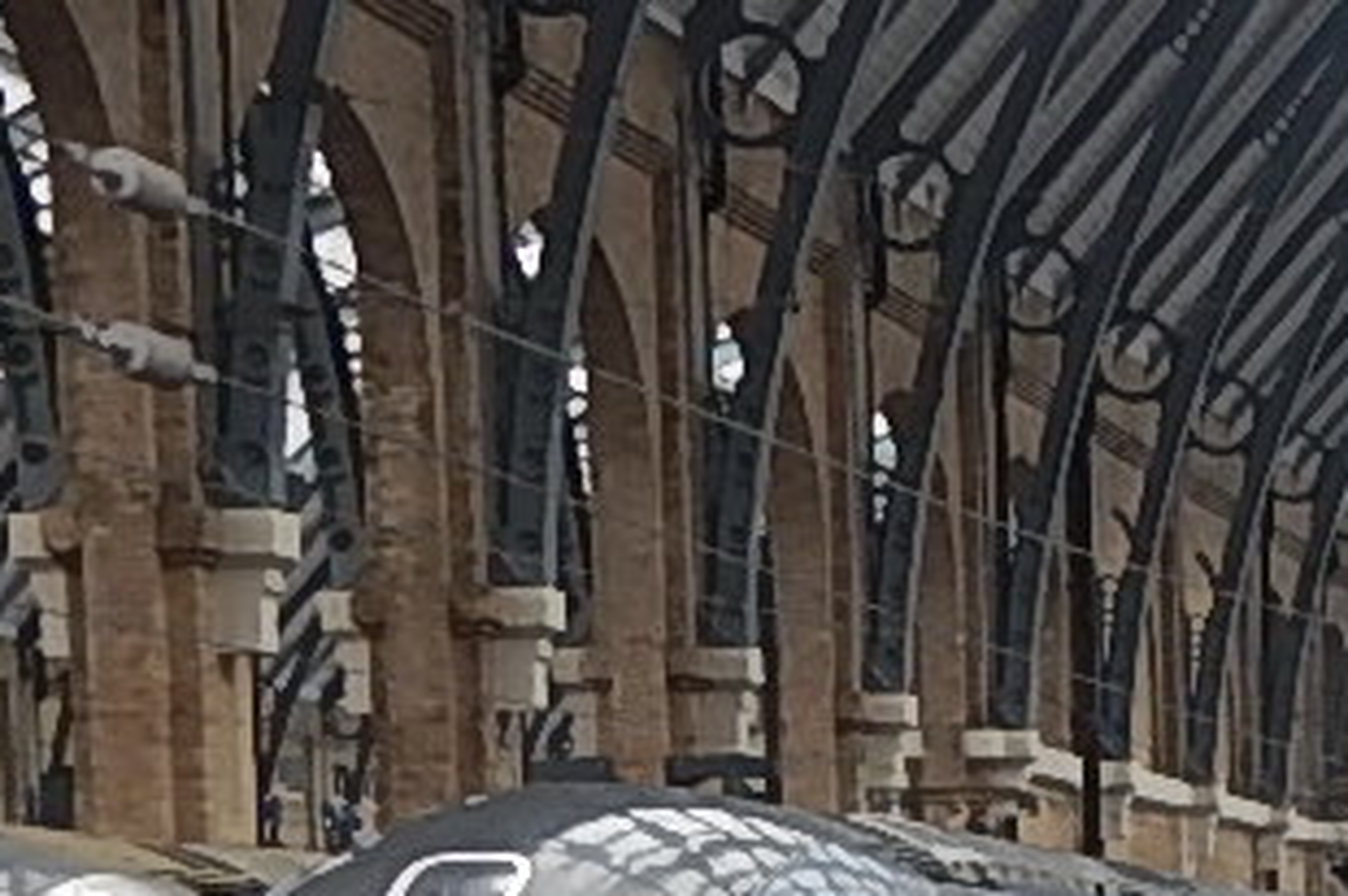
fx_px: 4825
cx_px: 1718
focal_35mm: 129
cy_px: 1566
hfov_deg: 15.2
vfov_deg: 10.1
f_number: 2.8
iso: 125
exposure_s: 1/125
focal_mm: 4.3
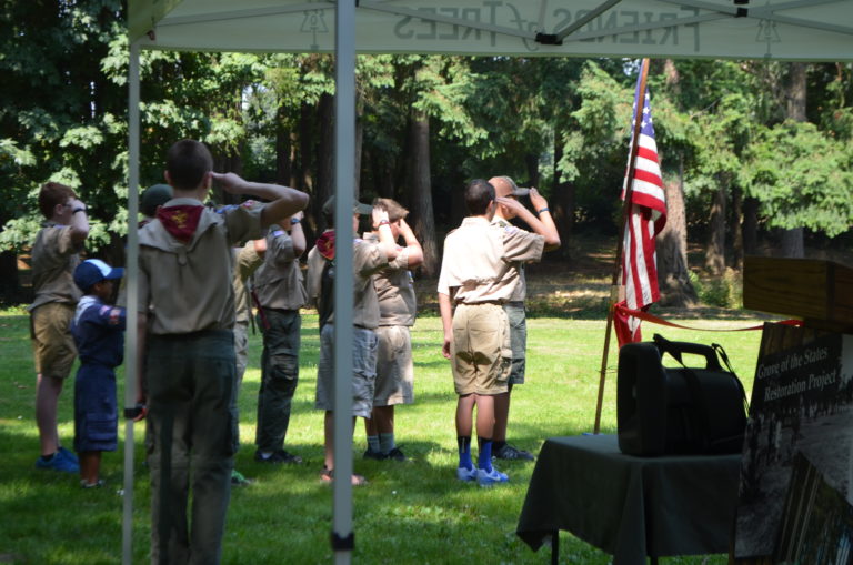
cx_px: 426
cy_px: 282
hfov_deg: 26.0
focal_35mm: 78
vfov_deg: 17.4
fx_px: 1845
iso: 200
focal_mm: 52
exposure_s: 1/160
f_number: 6.3
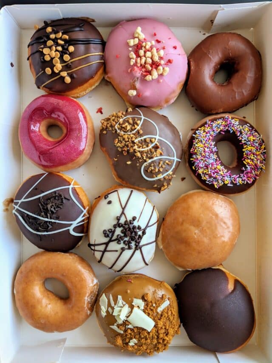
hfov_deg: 51.4
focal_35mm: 27
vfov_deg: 65.3
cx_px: 136
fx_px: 283
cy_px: 182
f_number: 1.8
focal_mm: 4.44
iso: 50
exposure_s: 1/105
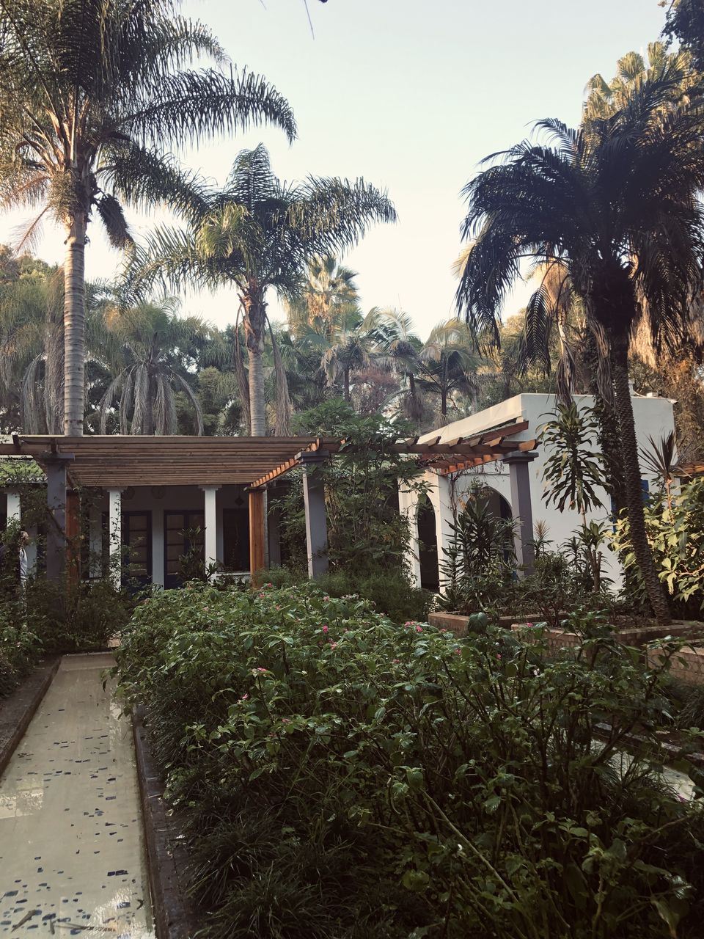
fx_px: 759
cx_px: 352
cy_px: 470
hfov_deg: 49.7
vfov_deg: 63.4
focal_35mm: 28
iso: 50
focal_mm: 3.99
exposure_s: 1/120
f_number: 1.8
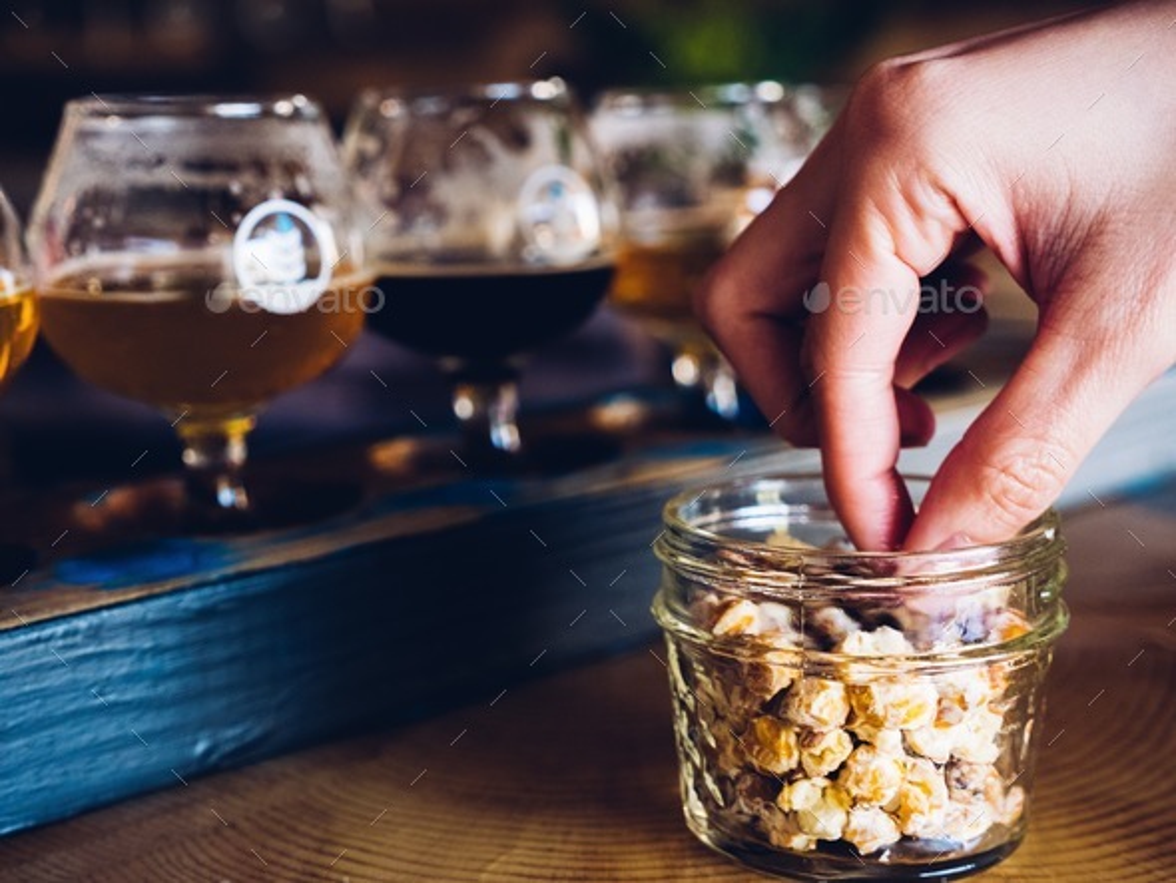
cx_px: 588
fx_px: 1767
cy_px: 442
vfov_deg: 28.1
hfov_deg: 36.8
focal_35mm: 52
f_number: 3.2
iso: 1600
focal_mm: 26
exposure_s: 1/80
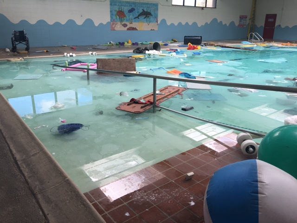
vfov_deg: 48.2
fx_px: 249
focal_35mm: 29
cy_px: 112
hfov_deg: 61.7
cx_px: 148
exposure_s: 1/60
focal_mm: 4.15
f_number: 2.2
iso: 25
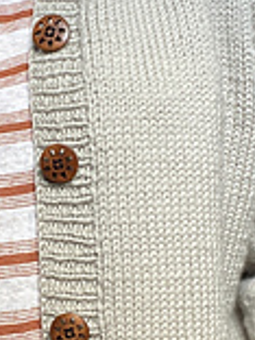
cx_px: 49
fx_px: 943
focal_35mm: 96
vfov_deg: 20.4
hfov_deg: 15.3
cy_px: 207
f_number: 2.2
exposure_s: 1/106
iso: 100
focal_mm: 2.71
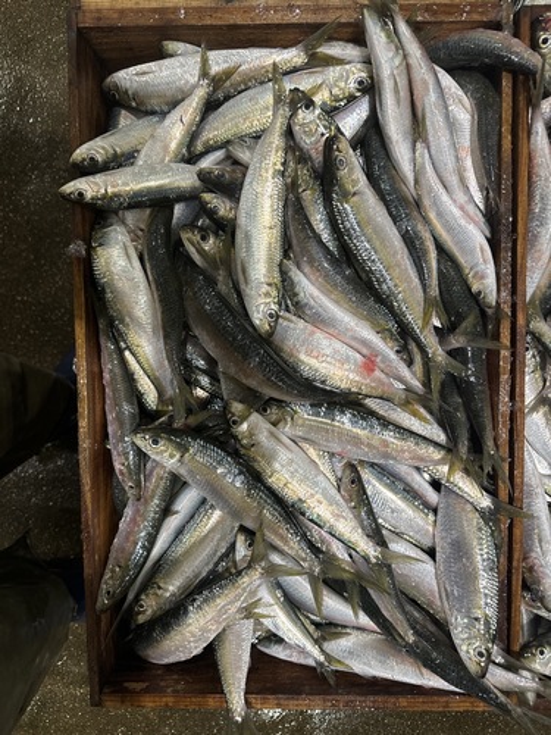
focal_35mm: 24
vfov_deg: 71.6
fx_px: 509
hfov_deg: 56.8
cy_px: 368
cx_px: 276
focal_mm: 6.76
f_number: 1.78
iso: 200
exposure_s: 1/120
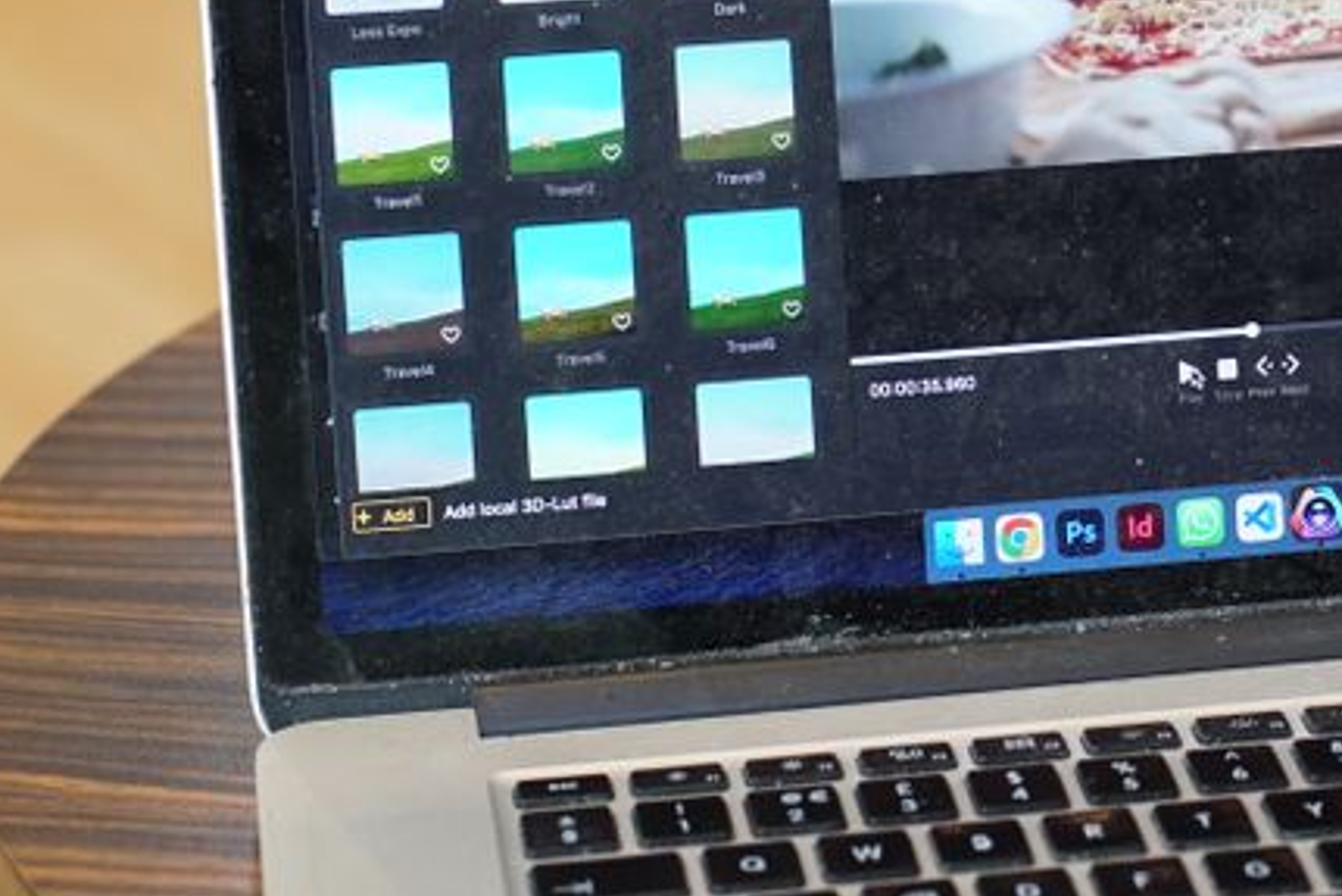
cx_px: 1161
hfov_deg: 17.0
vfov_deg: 11.4
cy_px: 78
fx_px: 4437
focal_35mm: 119
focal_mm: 50
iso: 1600
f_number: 3.5
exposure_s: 1/160
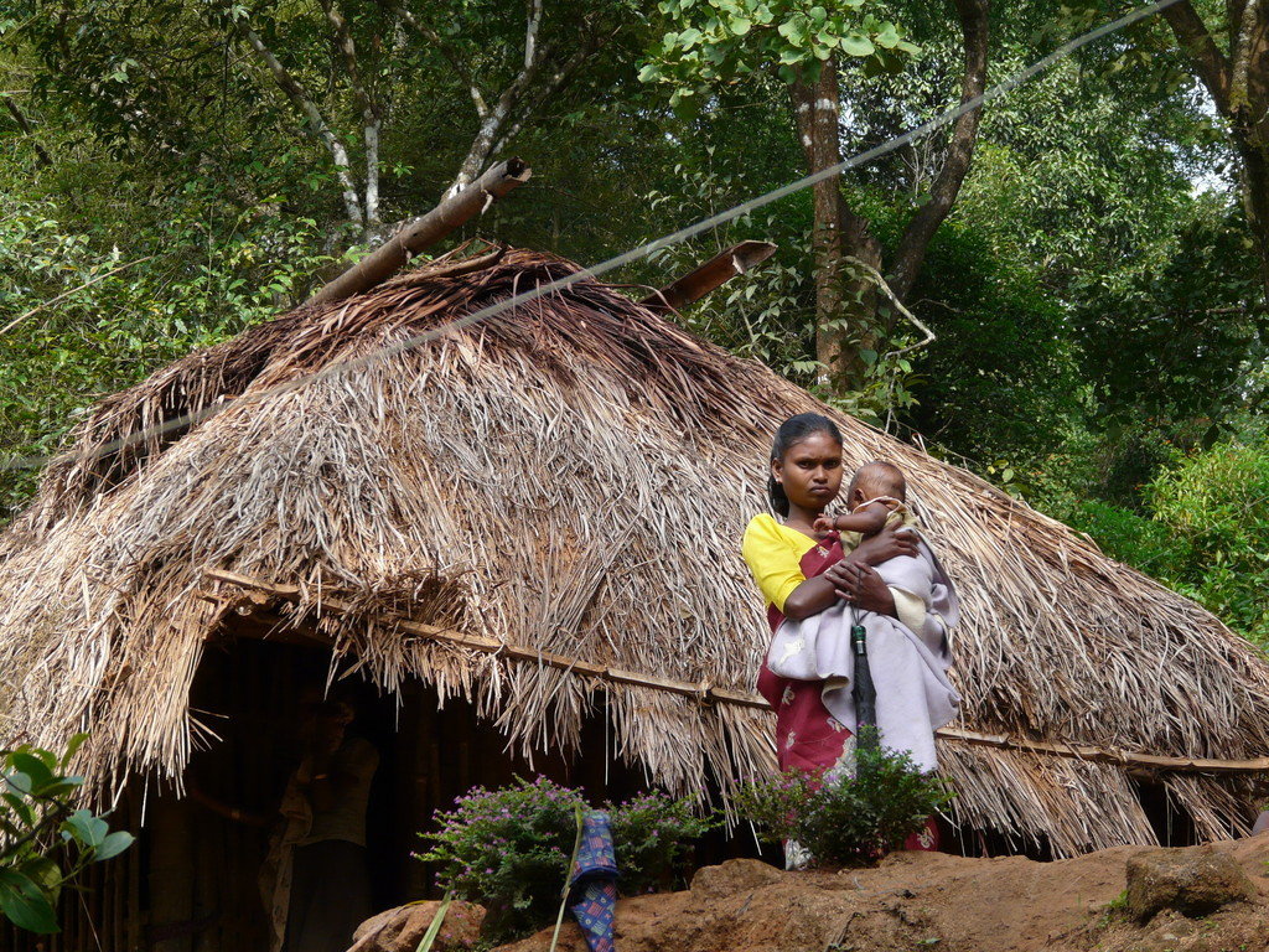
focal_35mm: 138
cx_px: 634
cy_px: 476
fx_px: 5059
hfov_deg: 14.3
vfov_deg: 10.7
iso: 100
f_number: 4
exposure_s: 1/250
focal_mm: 22.6
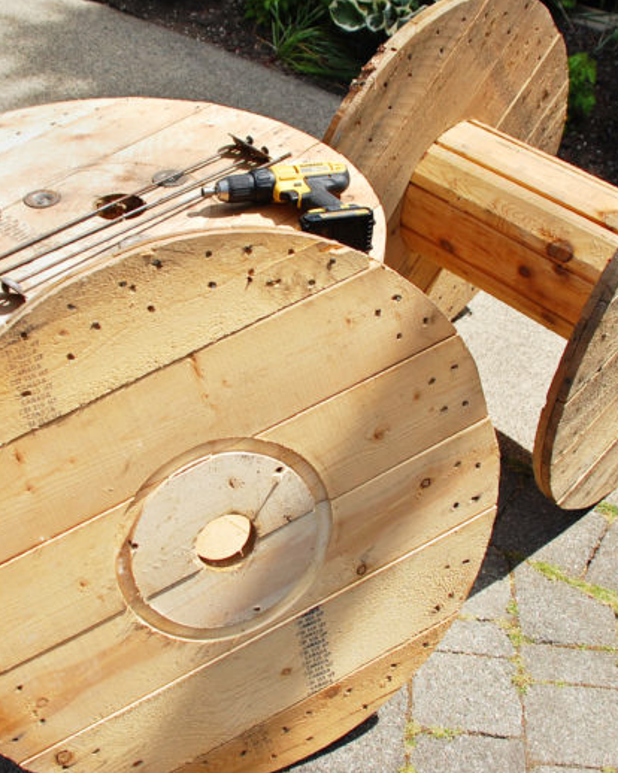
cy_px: 369
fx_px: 961
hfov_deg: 35.7
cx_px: 305
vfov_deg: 43.8
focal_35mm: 42
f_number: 2.2
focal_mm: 4.15
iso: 25
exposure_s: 1/40
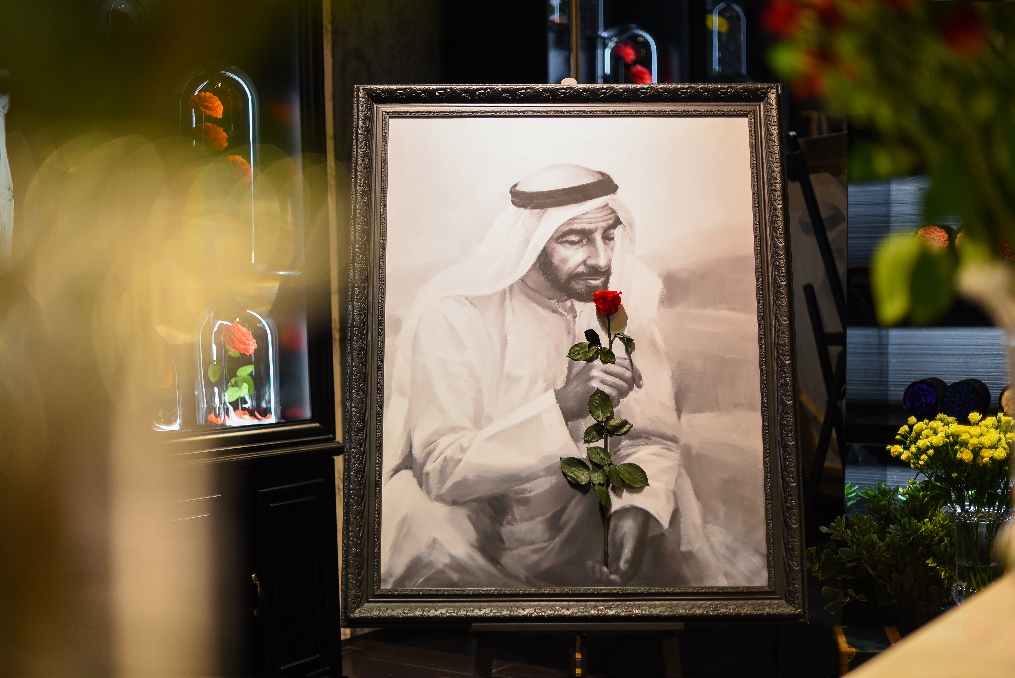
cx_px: 508
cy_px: 339
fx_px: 1410
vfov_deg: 27.0
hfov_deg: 39.6
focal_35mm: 50
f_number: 1.8
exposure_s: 1/160
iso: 500
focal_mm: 50
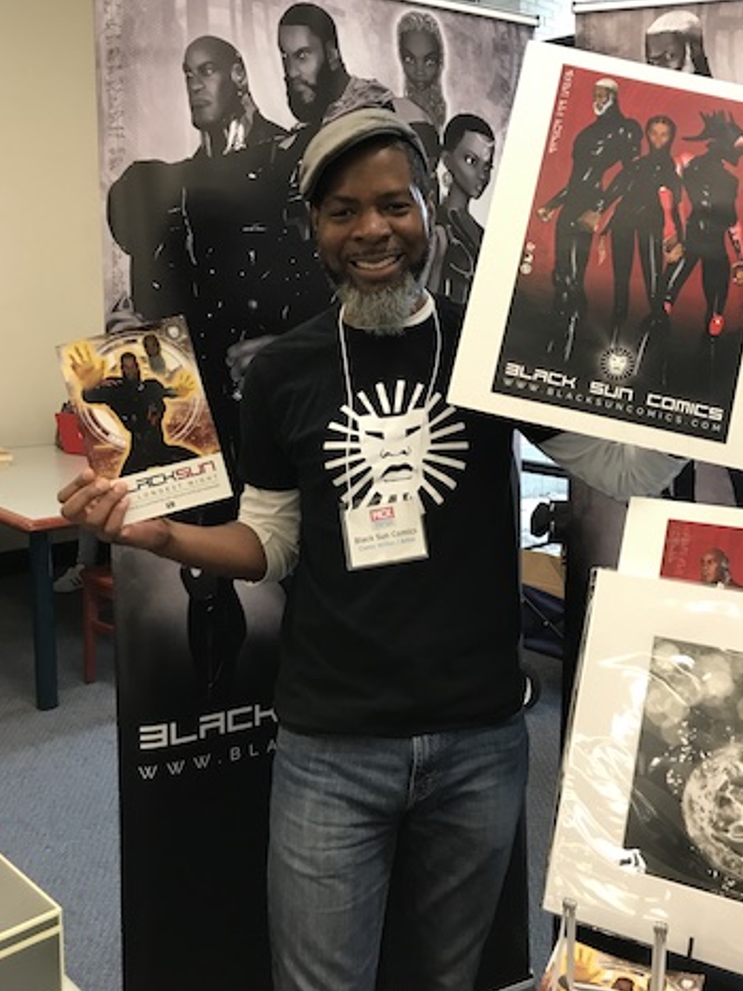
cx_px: 436
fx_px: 973
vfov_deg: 53.8
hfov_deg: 41.6
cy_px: 432
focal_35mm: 34
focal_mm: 3.99
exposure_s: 1/15
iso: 50
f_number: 1.8
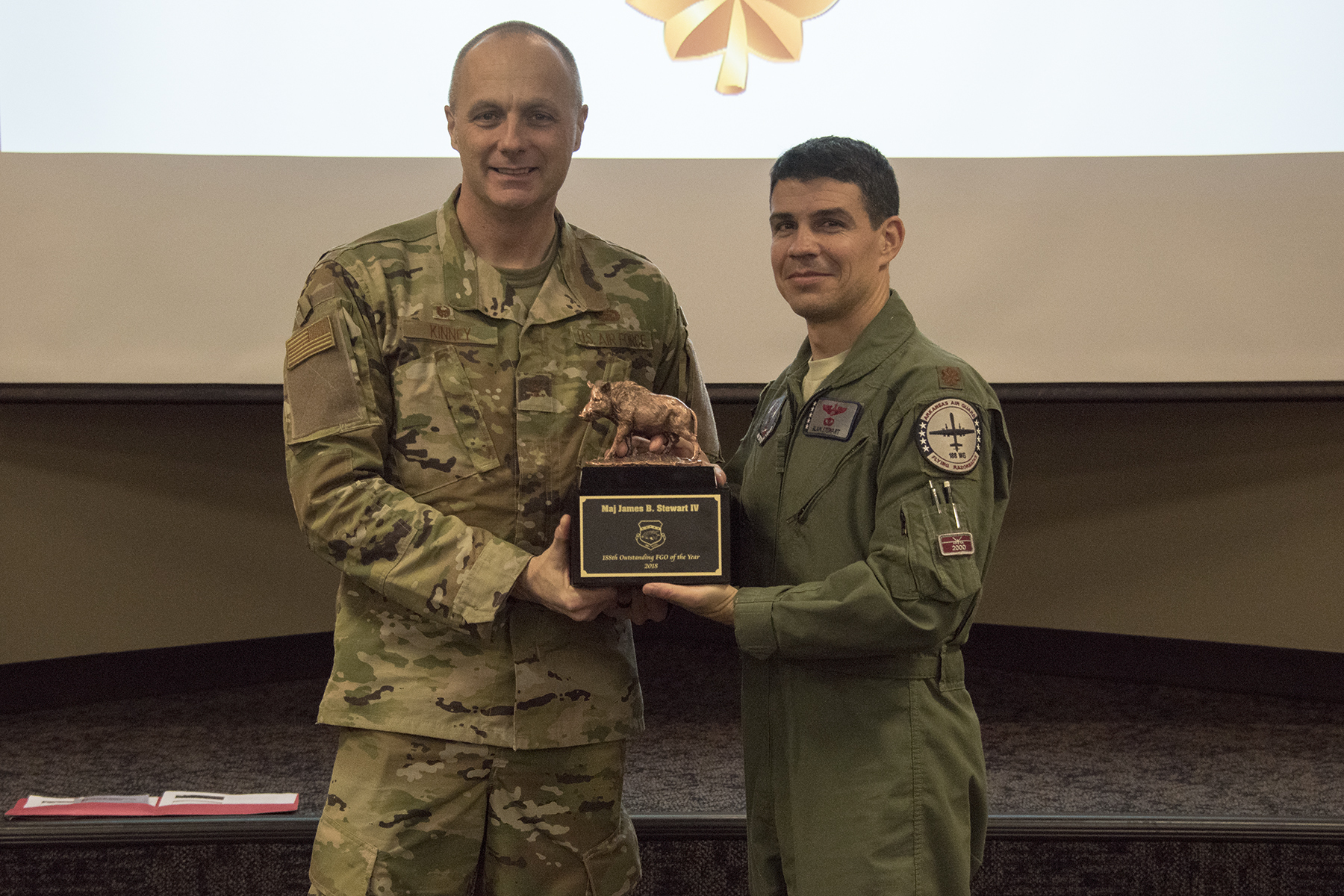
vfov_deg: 16.7
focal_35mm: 82
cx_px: 672
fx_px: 3061
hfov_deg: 24.8
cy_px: 448
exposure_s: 1/125
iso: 3200
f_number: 6.3
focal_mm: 82
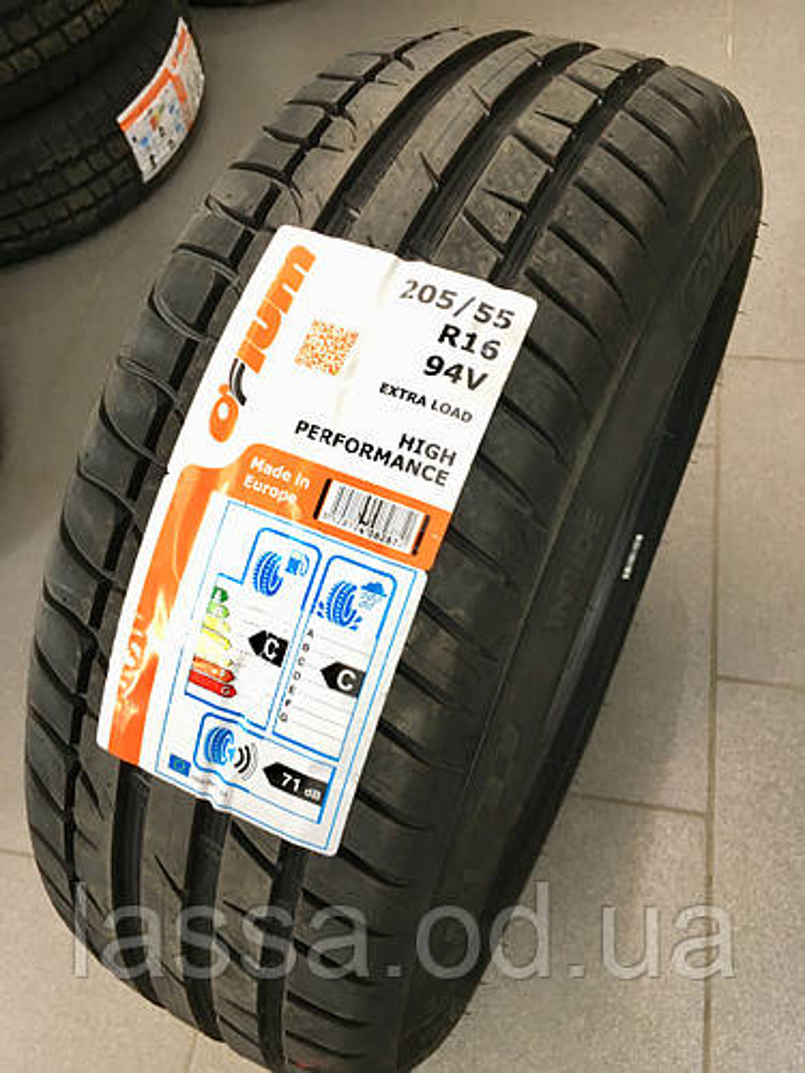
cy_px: 536
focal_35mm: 29
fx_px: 899
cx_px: 402
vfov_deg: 61.7
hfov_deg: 48.2
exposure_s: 1/33
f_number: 2.2
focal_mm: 4.15
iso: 100
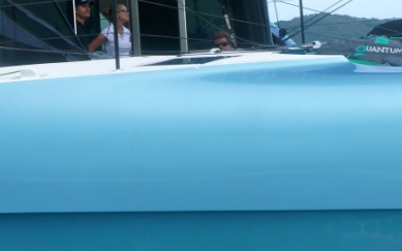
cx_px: 228
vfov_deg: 5.9
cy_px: 68
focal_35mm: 221
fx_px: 2425
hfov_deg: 9.5
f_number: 10
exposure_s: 1/160
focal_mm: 55
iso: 200
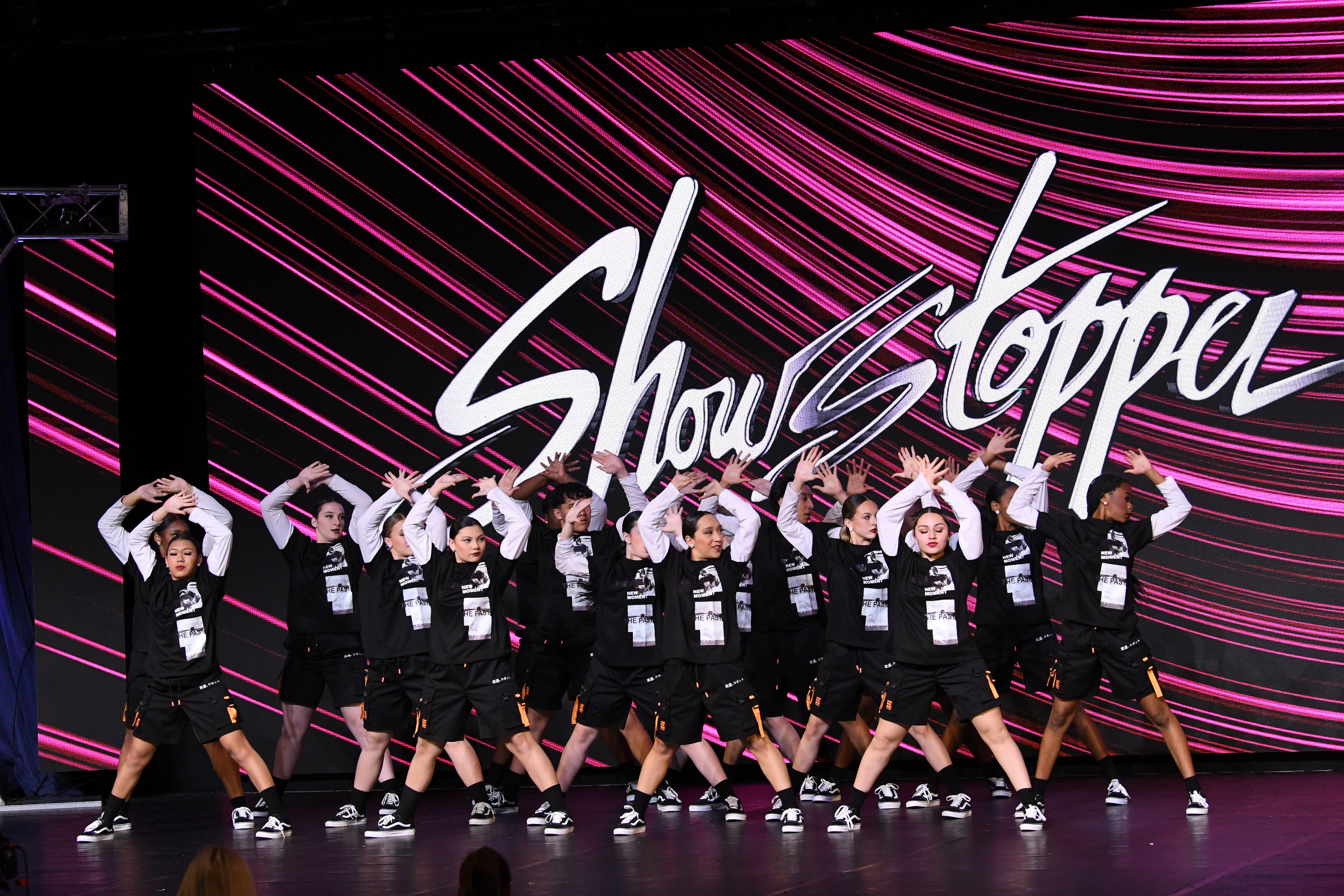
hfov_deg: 17.5
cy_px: 448
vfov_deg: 11.7
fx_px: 4368
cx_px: 672
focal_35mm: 117
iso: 2000
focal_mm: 78
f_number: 4
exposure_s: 1/1000
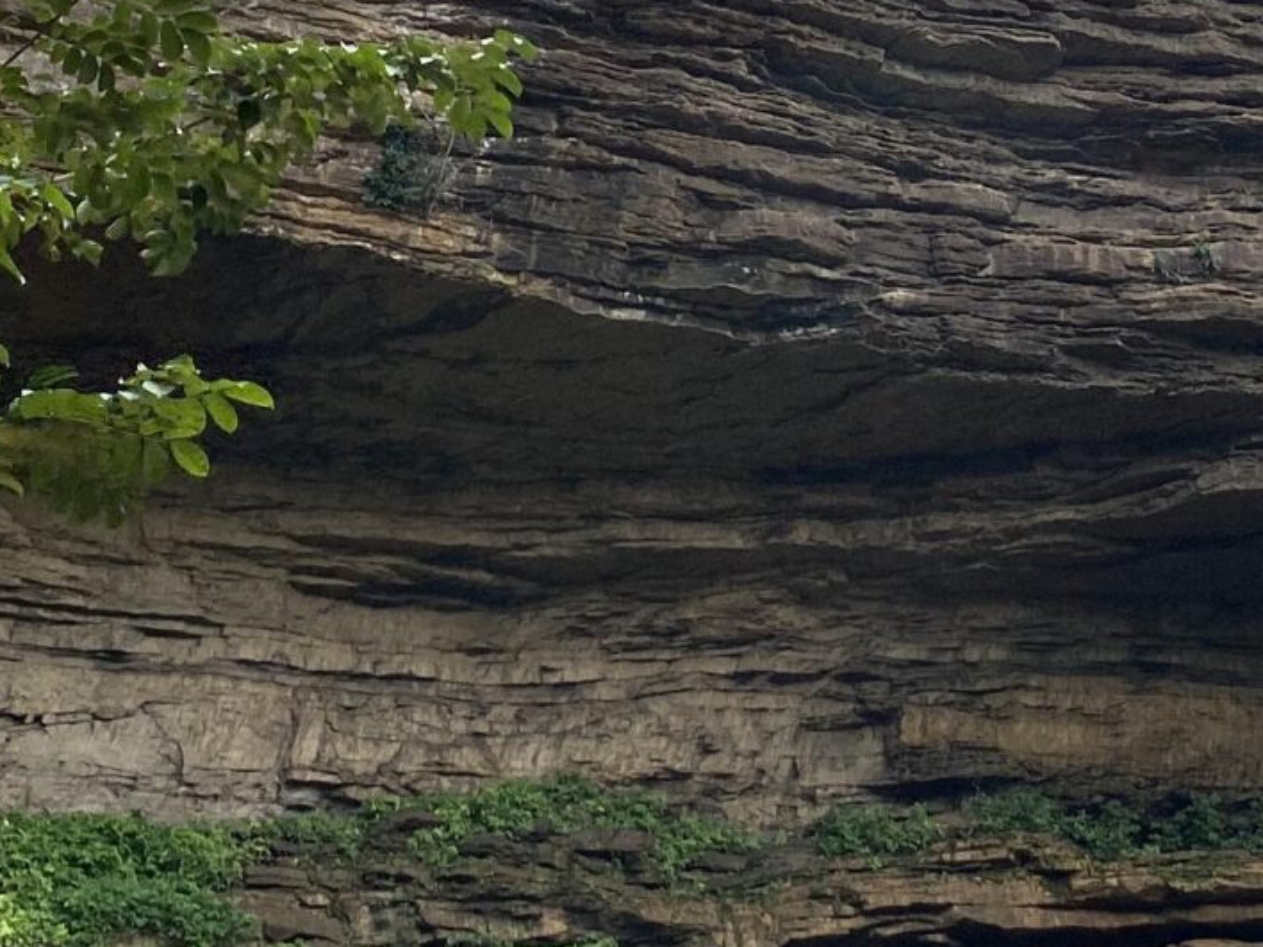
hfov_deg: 20.5
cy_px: -162
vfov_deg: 15.2
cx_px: 1069
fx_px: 3430
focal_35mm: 94
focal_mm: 4.25
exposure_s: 1/1072
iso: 32
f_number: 1.8
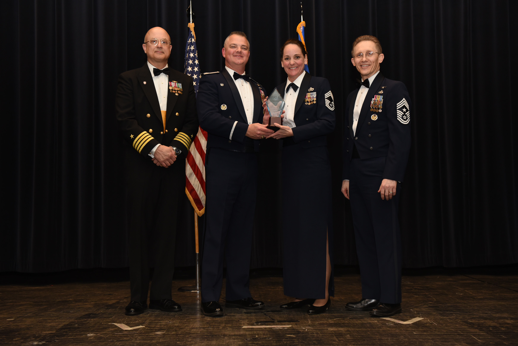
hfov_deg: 43.6
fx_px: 648
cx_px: 259
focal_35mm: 45
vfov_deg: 29.9
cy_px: 173
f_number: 5
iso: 1250
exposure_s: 1/40
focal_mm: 45
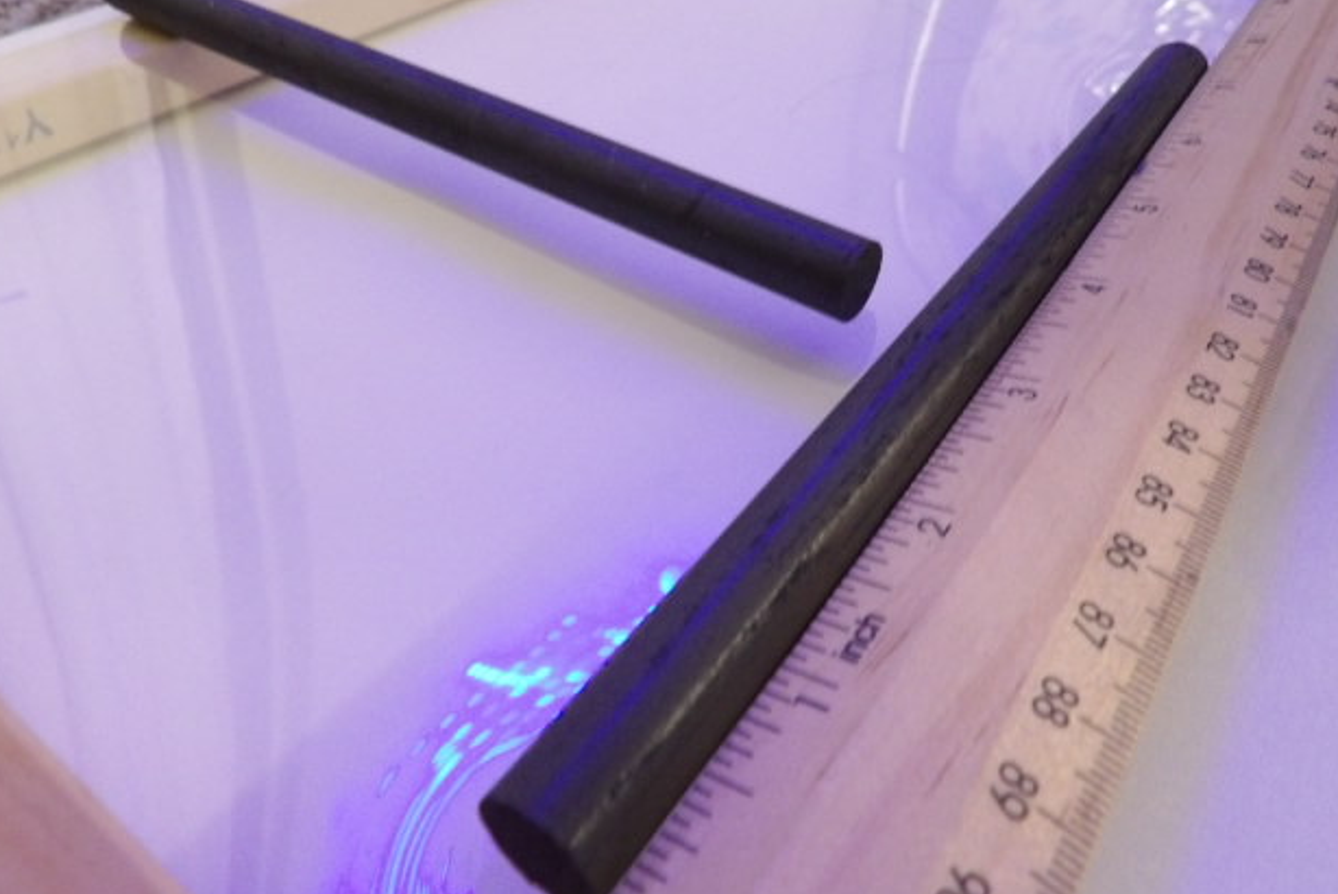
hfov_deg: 69.4
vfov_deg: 49.6
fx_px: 967
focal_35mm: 26
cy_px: 414
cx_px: 684
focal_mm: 4.3
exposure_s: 1/2.5
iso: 800
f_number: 3.2
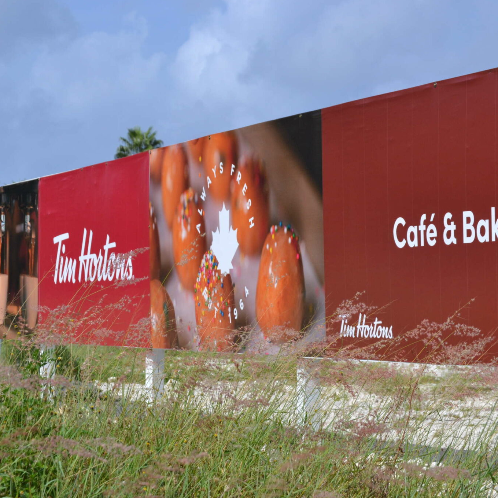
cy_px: 248
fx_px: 1719
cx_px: 218
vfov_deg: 16.5
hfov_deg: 16.5
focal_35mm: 106
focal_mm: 55
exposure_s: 1/2000
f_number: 7.1
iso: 400
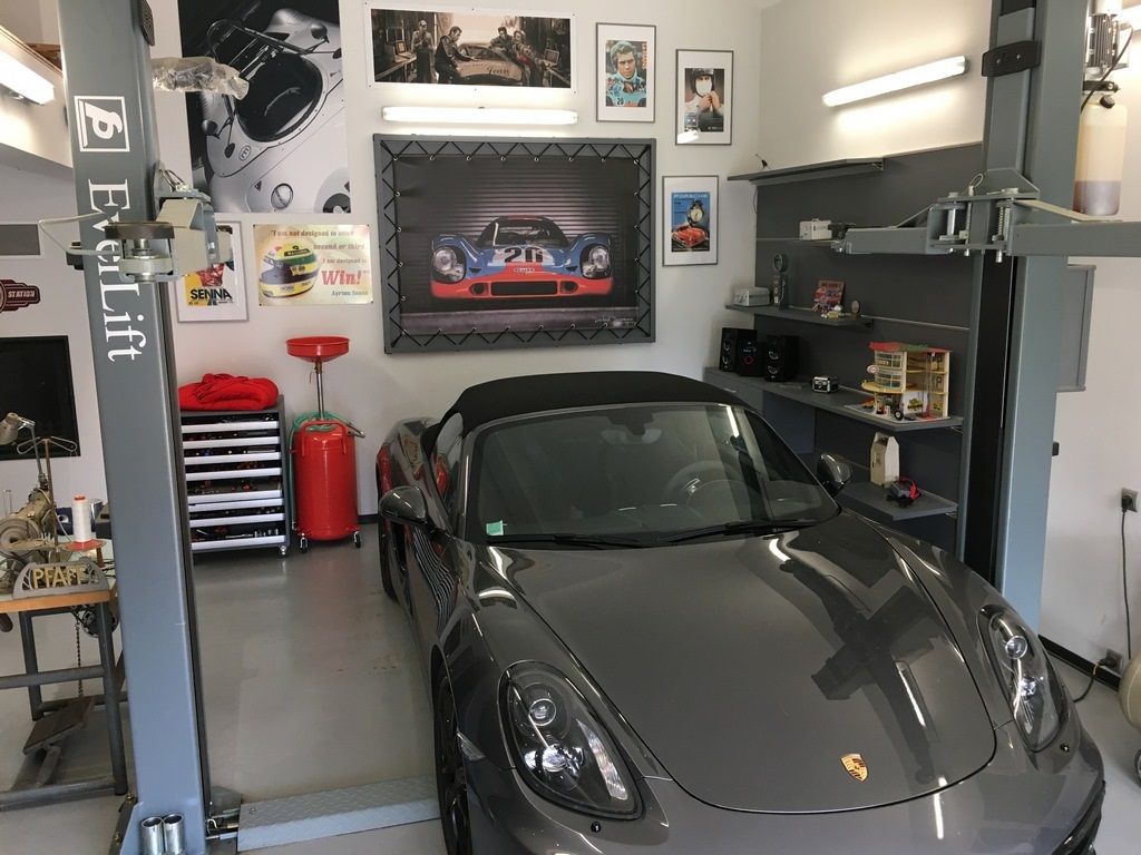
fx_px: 956
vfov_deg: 48.2
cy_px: 428
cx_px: 570
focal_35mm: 29
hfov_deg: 61.7
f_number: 2.2
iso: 50
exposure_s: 1/33
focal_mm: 4.15
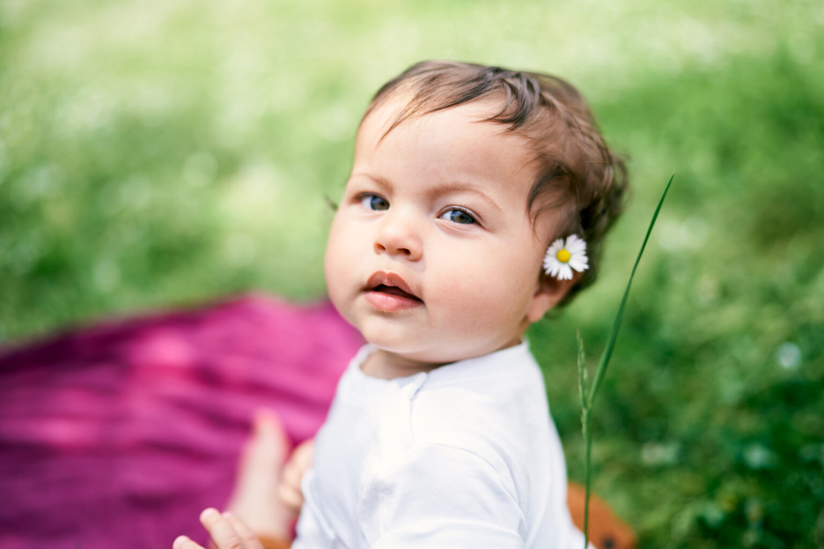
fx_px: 801
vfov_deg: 37.9
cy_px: 274
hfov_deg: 54.4
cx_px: 412
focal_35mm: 35
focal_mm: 35
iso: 100
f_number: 1.4
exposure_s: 1/4000
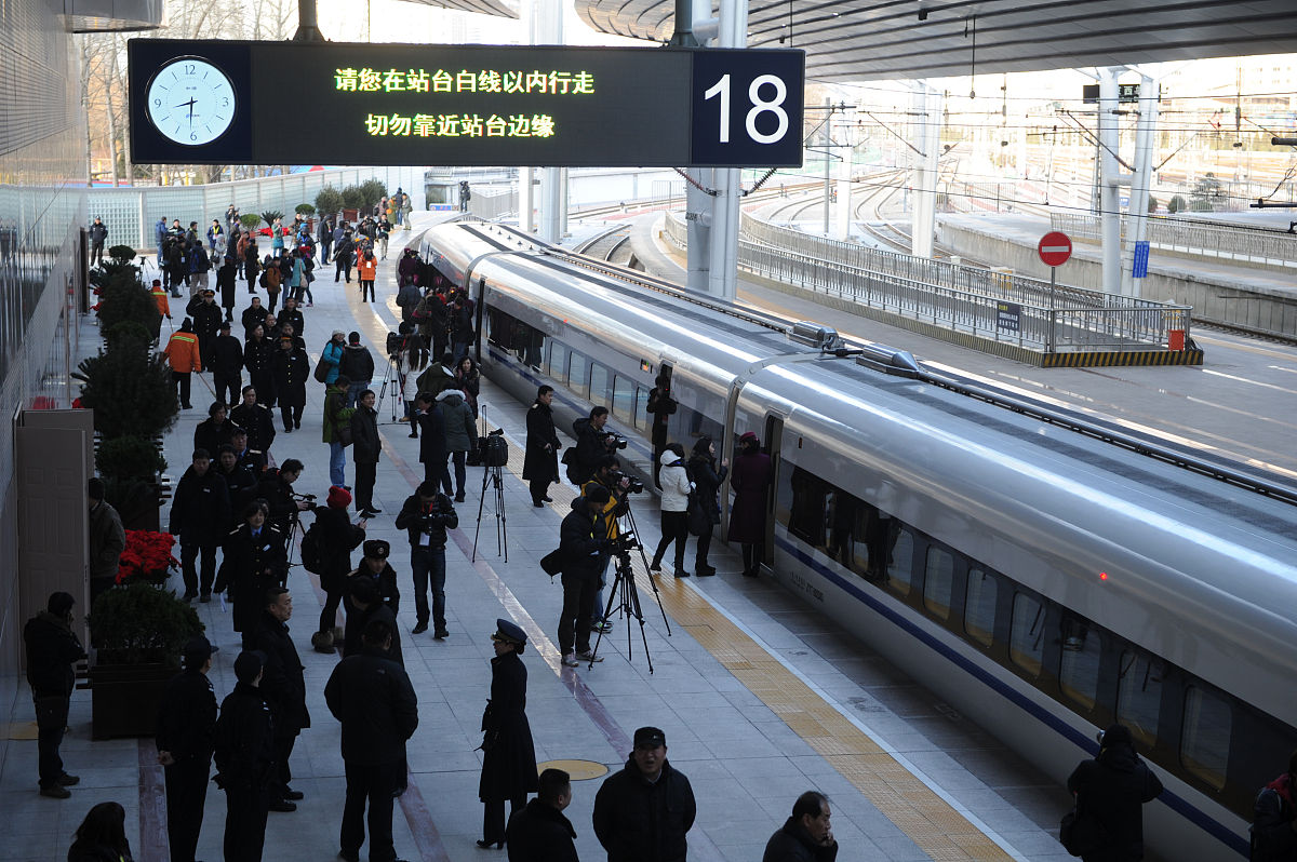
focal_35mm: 70
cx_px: 648
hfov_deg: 28.9
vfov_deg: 19.4
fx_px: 2520
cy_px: 431
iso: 400
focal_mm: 70
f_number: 4.5
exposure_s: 1/100
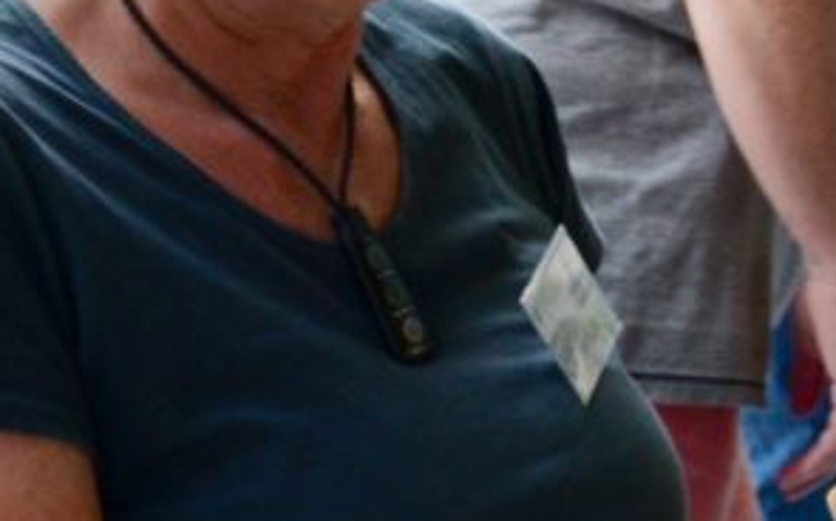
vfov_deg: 7.7
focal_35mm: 170
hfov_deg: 11.3
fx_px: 3871
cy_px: 137
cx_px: 1578
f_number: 10
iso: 800
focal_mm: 24
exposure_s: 1/80
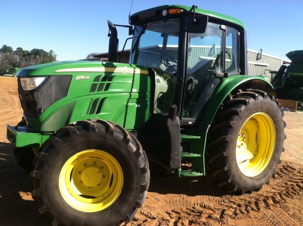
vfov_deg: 39.6
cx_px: 148
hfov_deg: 51.4
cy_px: 110
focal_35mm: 36
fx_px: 315
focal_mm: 3.85
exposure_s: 1/612
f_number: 2.8
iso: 80
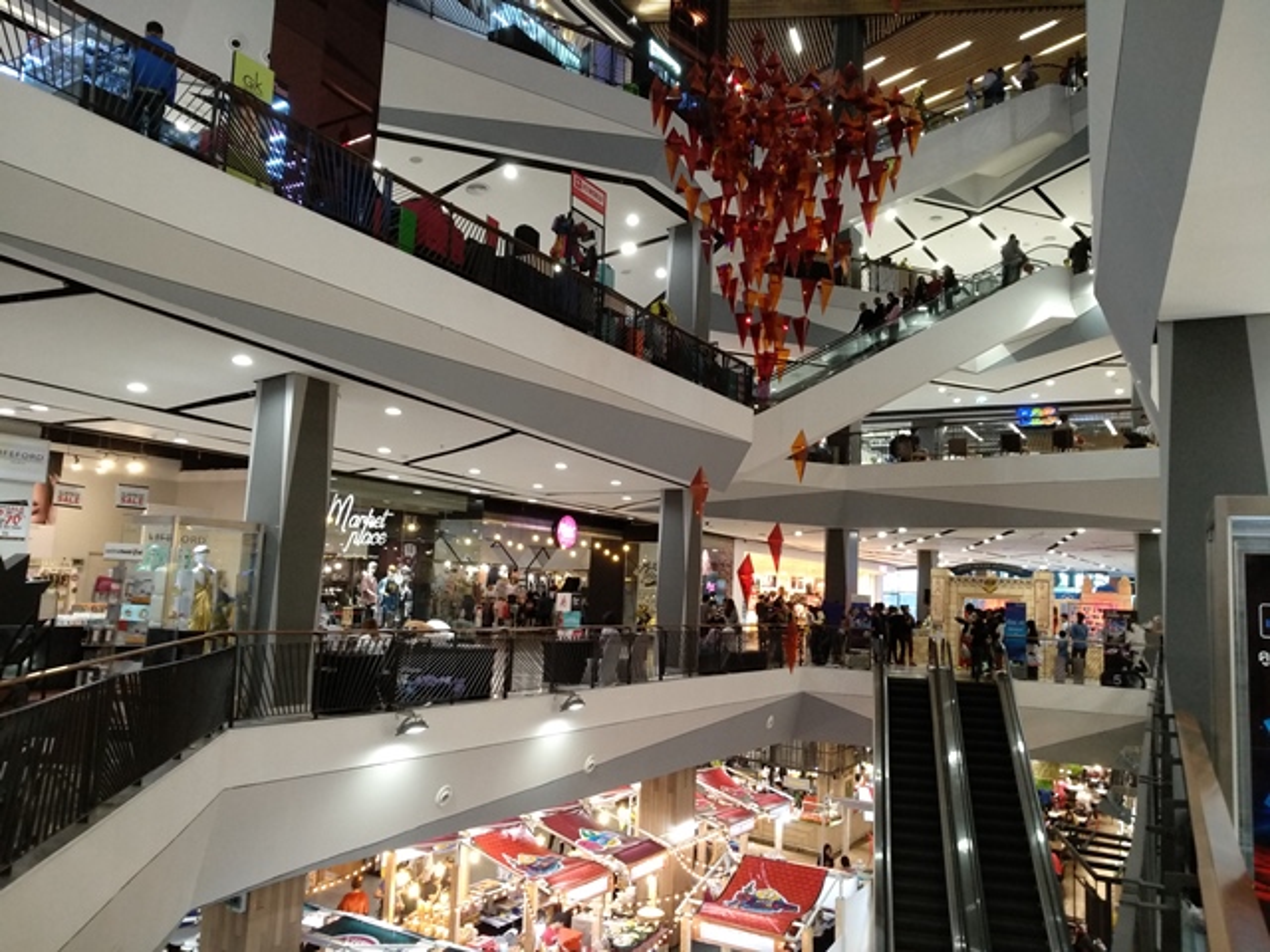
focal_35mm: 22
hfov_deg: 76.4
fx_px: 807
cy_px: 476
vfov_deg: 61.1
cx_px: 635
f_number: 2.2
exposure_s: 1/33
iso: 640
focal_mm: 3.81
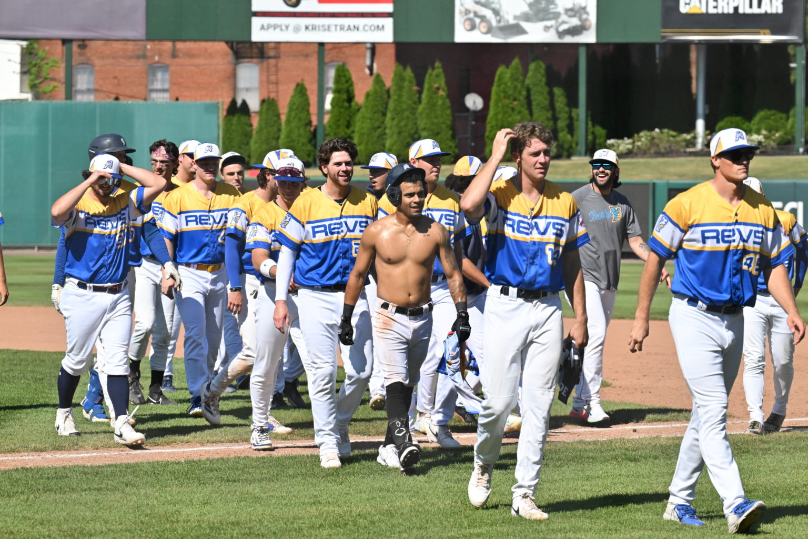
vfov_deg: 7.2
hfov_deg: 10.8
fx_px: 4264
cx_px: 404
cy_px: 270
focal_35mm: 190
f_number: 8
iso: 2500
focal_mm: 190
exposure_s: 1/8000
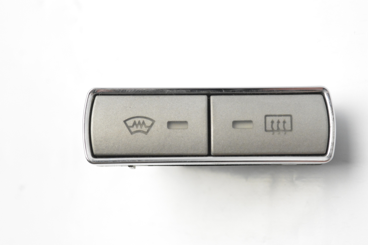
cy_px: 122
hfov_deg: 24.6
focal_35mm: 82
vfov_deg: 16.5
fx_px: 843
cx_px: 184
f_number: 10
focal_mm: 55
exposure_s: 1/400
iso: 6400
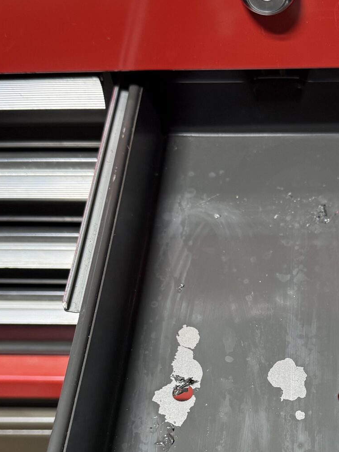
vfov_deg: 30.8
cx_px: 282
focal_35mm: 61
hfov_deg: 23.6
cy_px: 373
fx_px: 797
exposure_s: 1/112
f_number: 1.78
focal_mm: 6.76
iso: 200
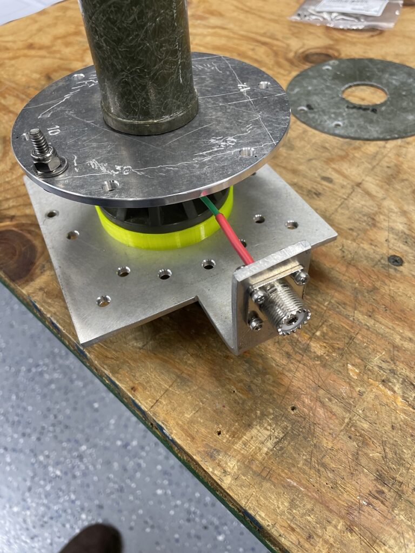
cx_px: 208
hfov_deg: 53.1
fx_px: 415
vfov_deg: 67.3
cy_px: 276
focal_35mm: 26
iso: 125
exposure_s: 1/120
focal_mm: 4.2
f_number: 1.6
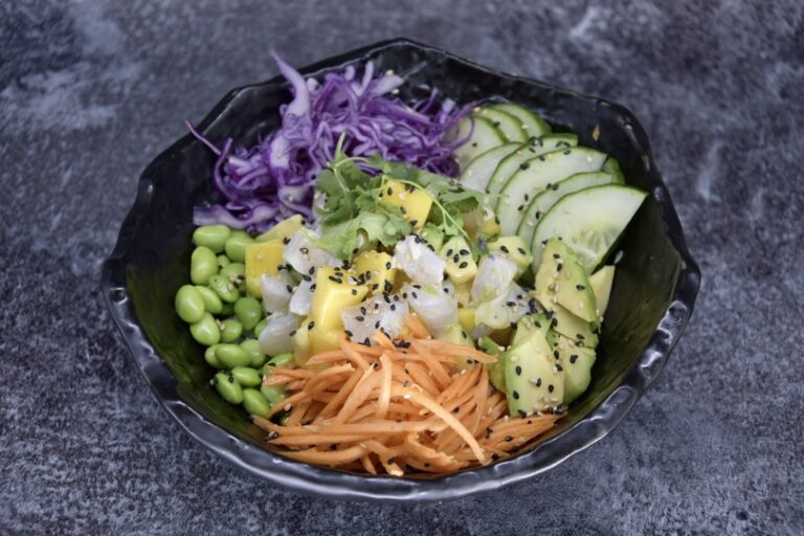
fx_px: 1608
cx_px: 402
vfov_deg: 18.9
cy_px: 268
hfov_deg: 28.1
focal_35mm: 72
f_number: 4.8
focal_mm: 48
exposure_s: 1/125
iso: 200
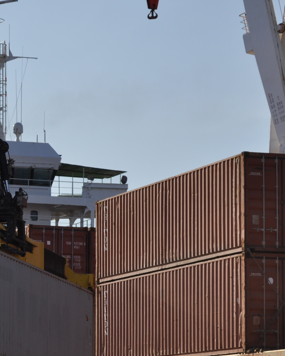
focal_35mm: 186
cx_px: -122
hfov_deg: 8.2
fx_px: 1963
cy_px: 268
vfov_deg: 10.4
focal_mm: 55
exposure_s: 1/250
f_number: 8
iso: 200
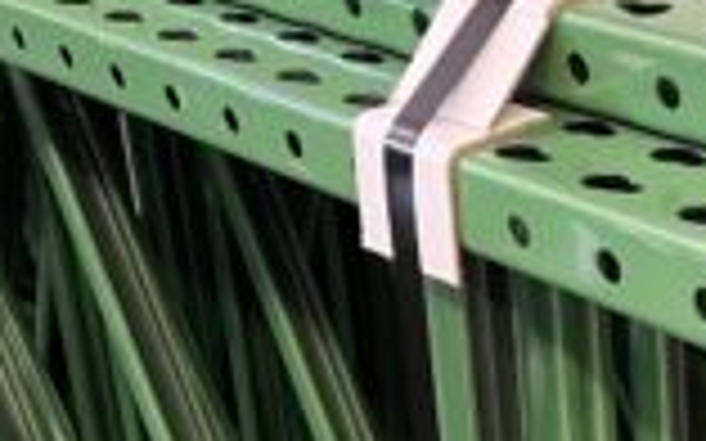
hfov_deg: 19.8
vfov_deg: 12.4
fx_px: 2020
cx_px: 468
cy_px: 342
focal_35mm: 105
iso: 400
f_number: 1.5
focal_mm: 5.7
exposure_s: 1/40
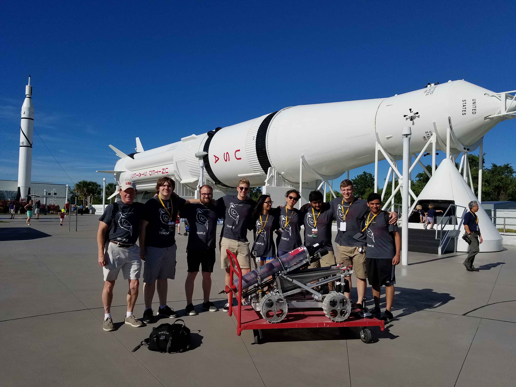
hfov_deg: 67.3
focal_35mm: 26
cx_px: 258
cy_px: 194
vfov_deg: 53.1
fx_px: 388
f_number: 1.7
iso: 50
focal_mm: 4.2
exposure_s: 1/8256
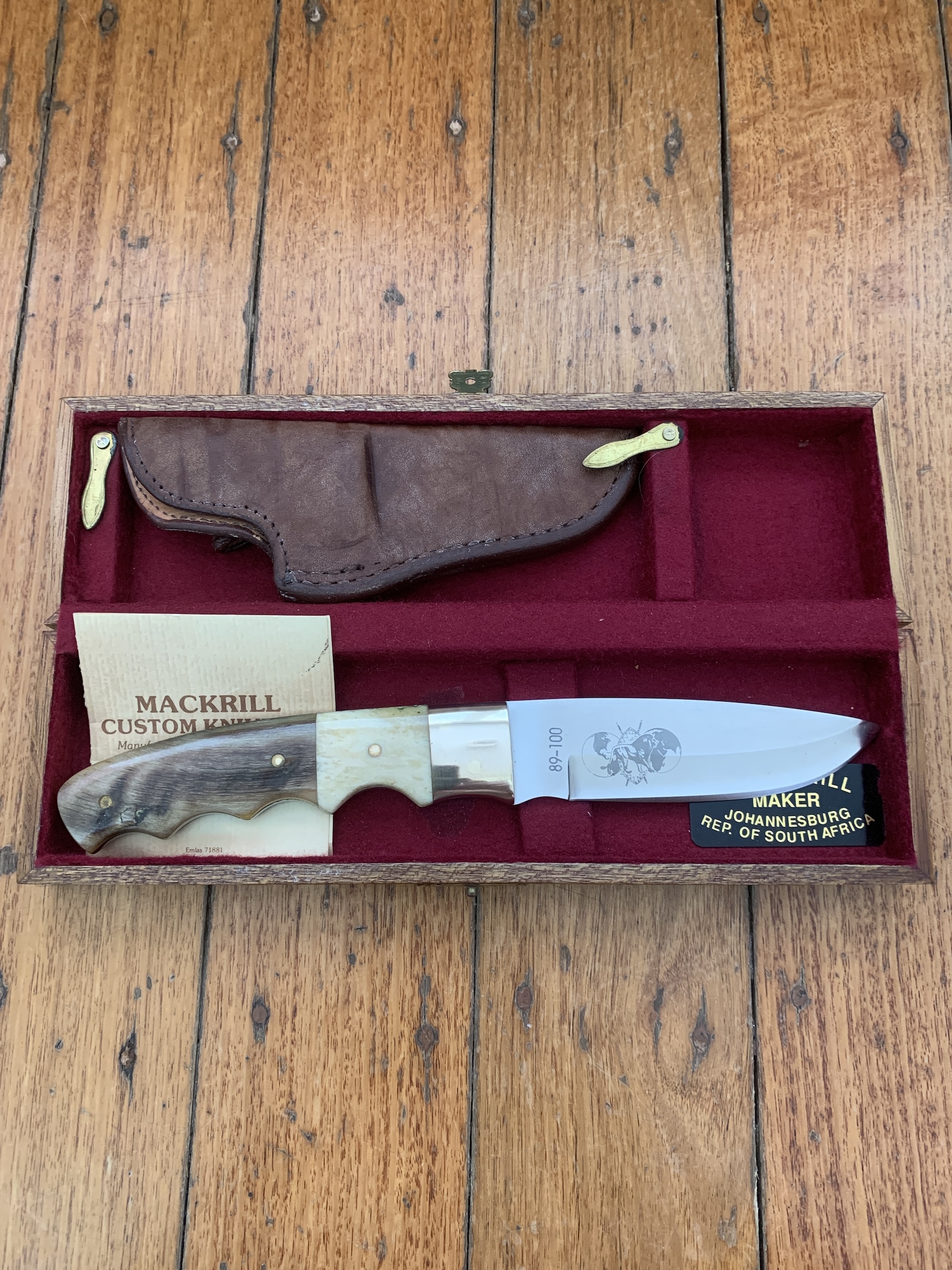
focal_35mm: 26
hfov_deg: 53.1
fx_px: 953
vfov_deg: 67.3
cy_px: 635
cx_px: 476
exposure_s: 1/60
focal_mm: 4.25
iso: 250
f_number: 1.8
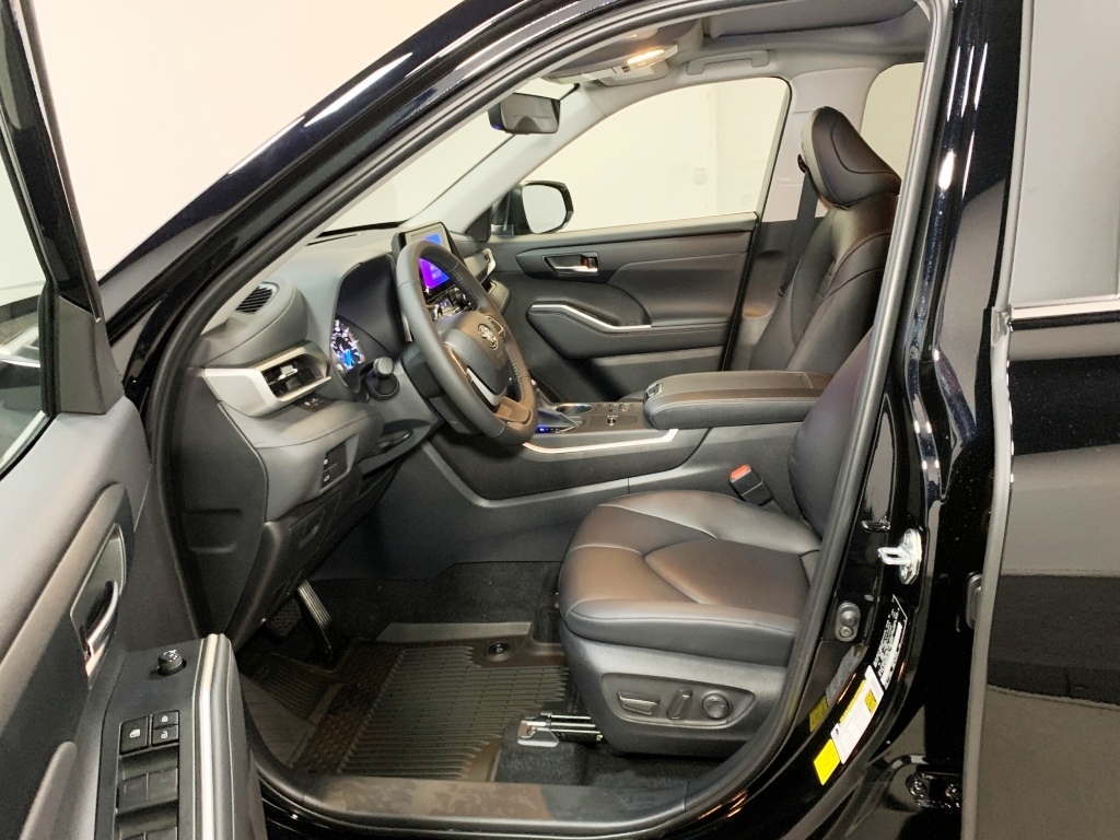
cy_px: 420
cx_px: 560
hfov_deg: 67.3
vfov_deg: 53.1
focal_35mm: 26
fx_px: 841
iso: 640
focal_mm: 4.25
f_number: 1.8
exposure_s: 1/30
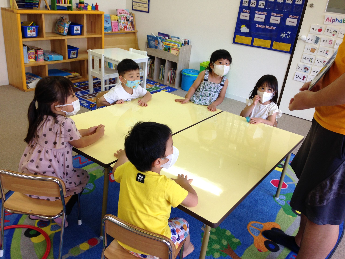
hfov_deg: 55.4
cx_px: 172
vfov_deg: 42.9
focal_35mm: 33
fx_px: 329
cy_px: 130
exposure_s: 1/40
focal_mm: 4.12
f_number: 2.4
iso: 50
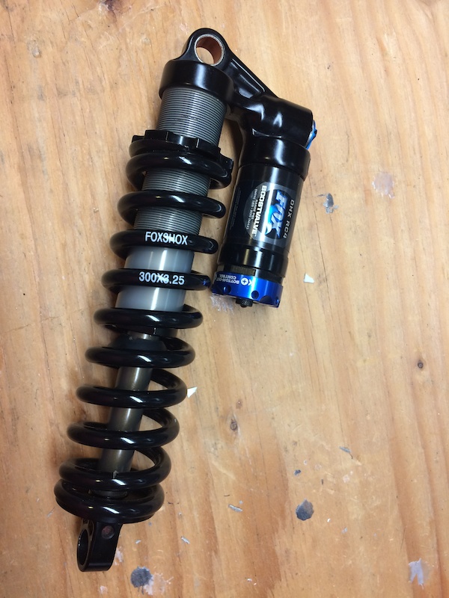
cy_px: 299
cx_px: 224
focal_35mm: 29
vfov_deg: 61.7
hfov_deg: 48.2
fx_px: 502
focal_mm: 4.15
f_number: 2.2
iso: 40
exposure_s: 1/40
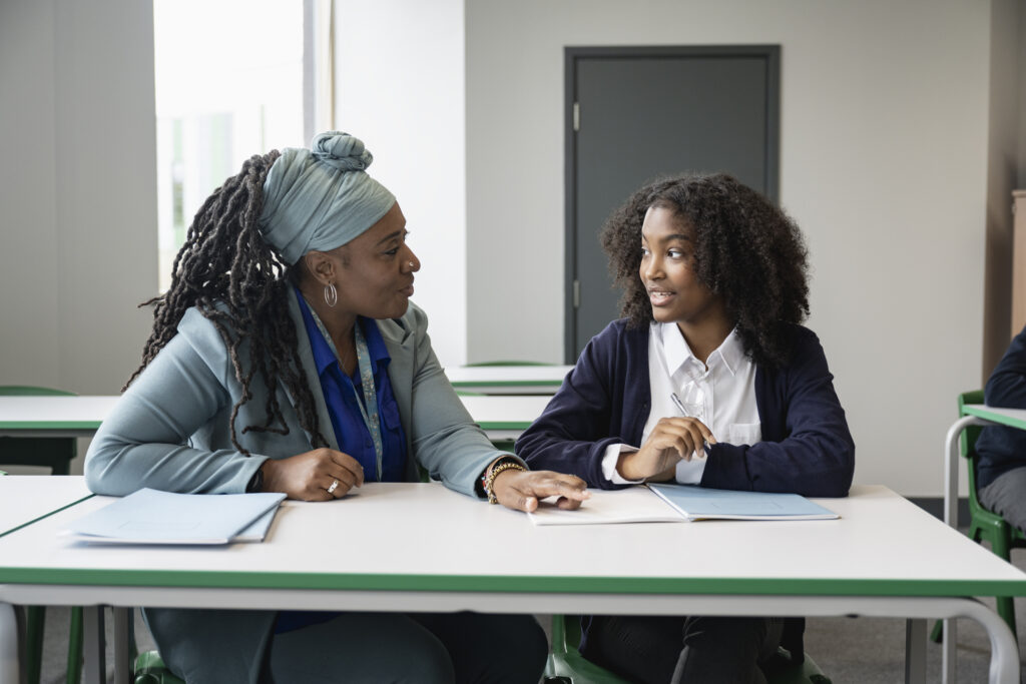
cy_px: 342
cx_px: 513
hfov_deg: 48.5
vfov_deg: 33.4
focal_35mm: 40
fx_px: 1140
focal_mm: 40
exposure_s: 1/200
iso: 500
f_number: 2.8
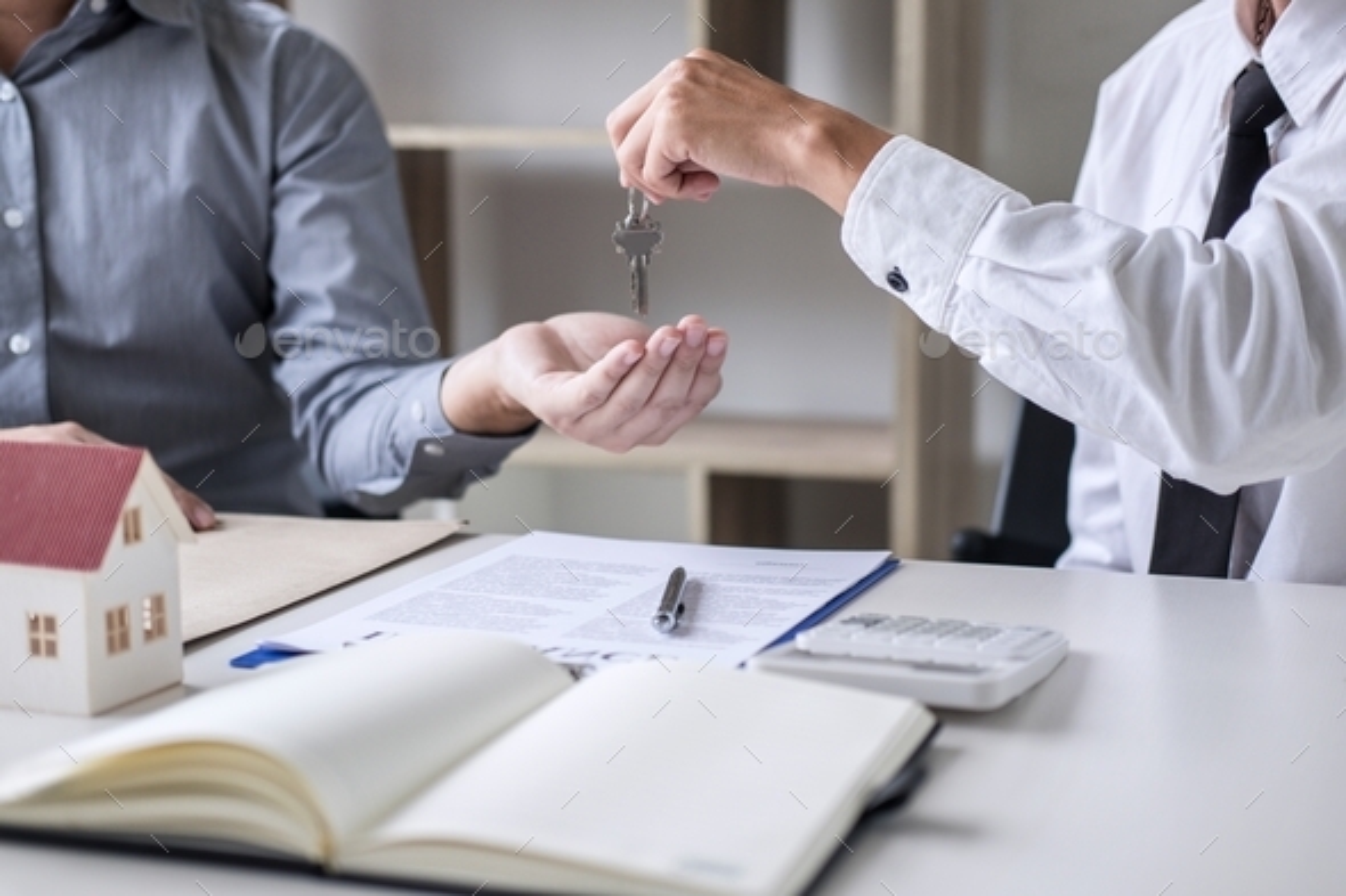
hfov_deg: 37.5
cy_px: 448
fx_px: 1981
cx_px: 673
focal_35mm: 53
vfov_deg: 25.5
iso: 320
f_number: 2
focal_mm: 35
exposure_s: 1/100
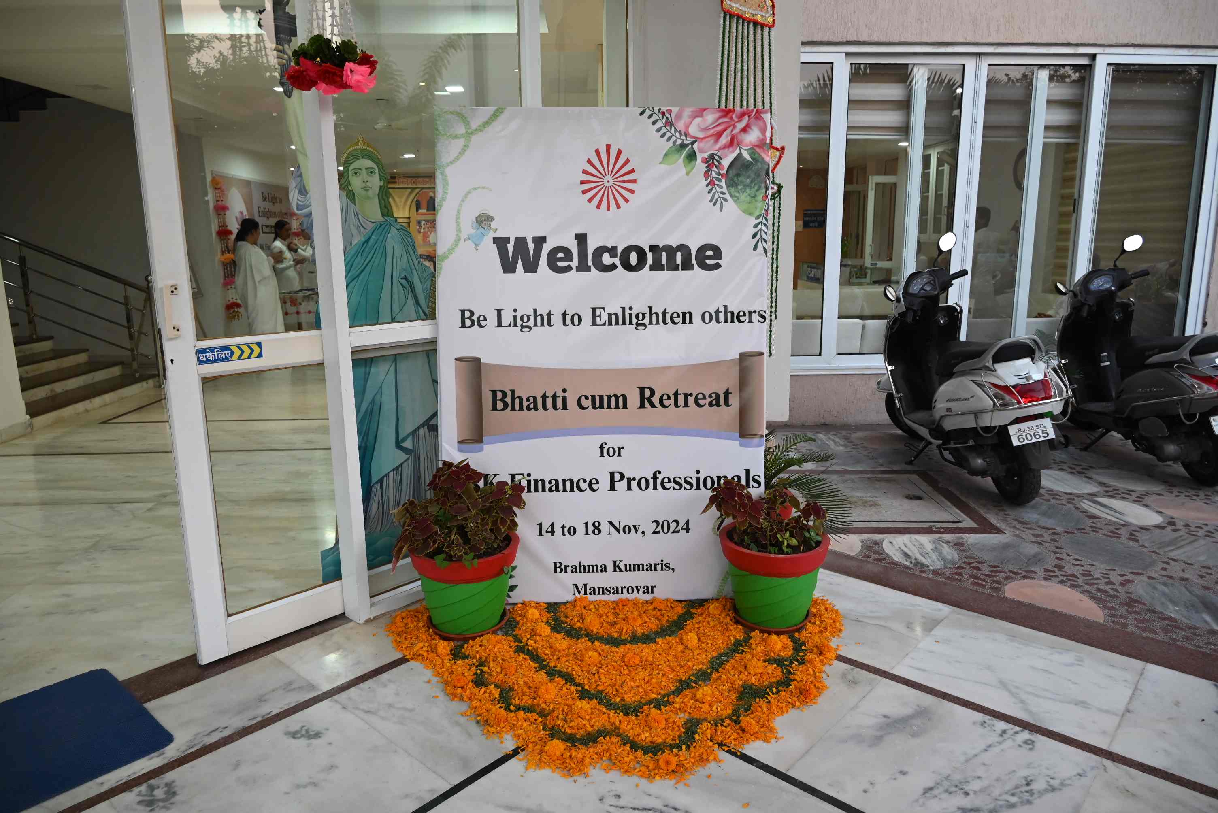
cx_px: 609
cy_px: 406
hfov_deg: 73.7
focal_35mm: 24
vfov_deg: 53.2
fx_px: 812
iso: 1250
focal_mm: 24
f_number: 5.6
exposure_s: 1/160
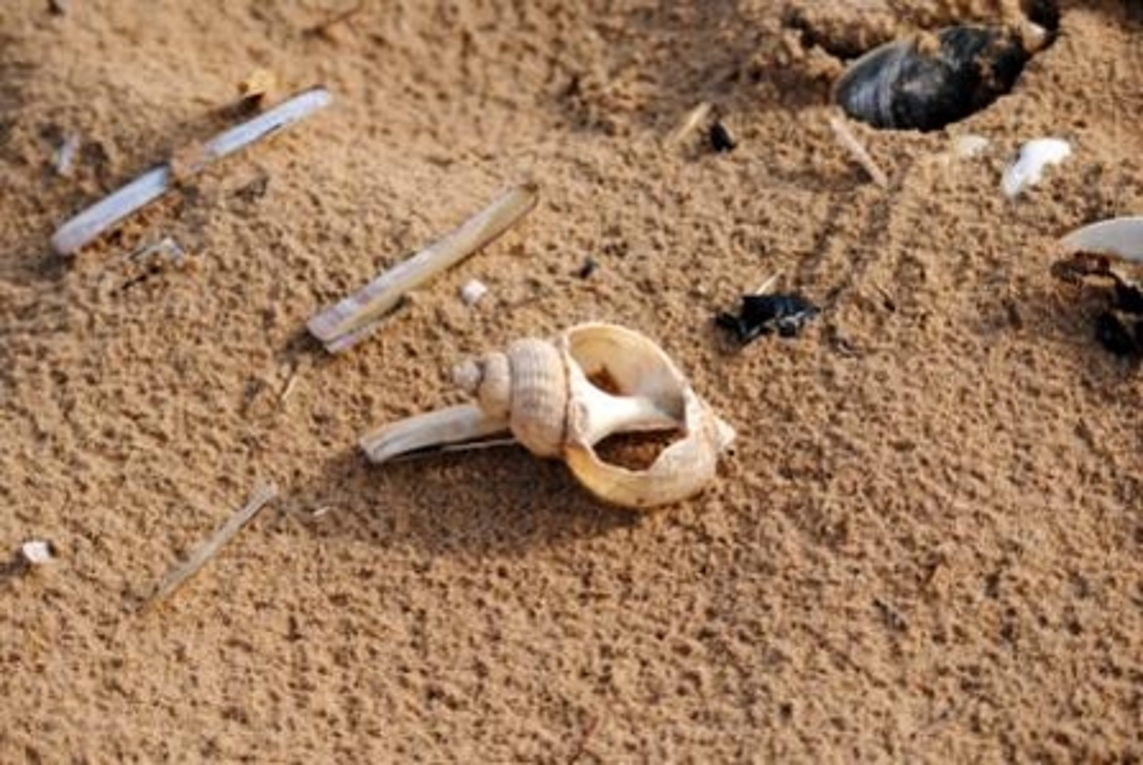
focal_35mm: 225
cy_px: 382
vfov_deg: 6.1
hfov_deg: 9.1
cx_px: 572
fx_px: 7151
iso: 180
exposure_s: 1/1000
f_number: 5
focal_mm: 150
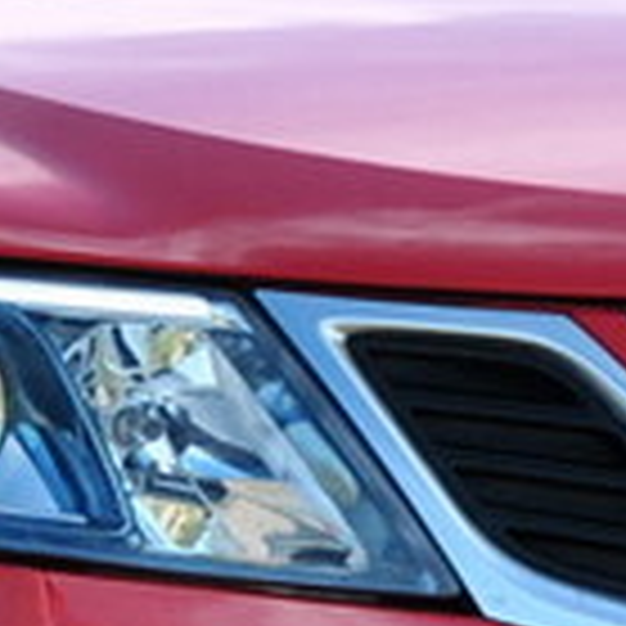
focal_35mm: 771
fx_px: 15775
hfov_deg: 2.3
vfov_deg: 2.3
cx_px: 176
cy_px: 383
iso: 200
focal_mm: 70
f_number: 10
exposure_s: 1/200
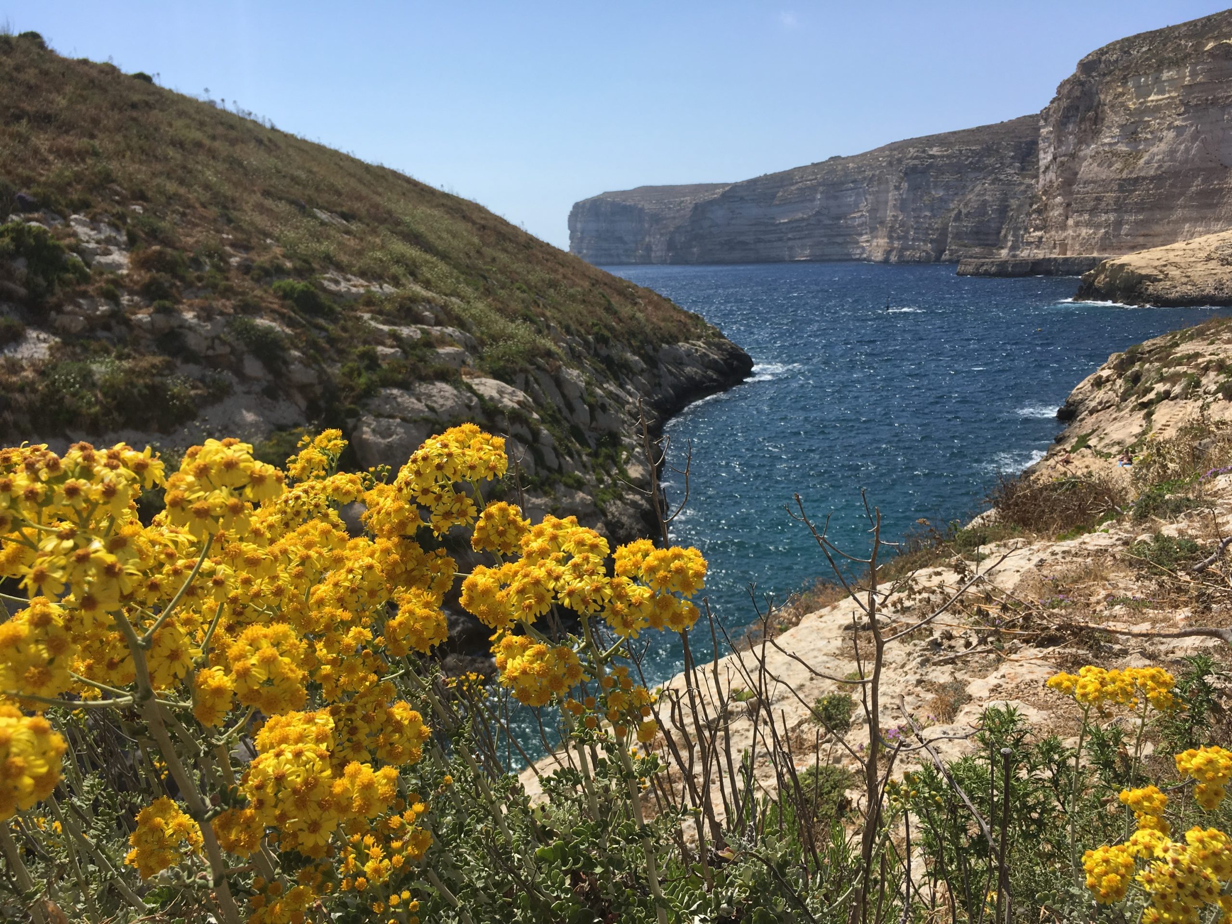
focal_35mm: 29
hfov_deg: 61.7
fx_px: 1032
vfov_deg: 48.2
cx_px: 616
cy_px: 462
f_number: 2.2
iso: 25
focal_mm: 4.15
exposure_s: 1/2404
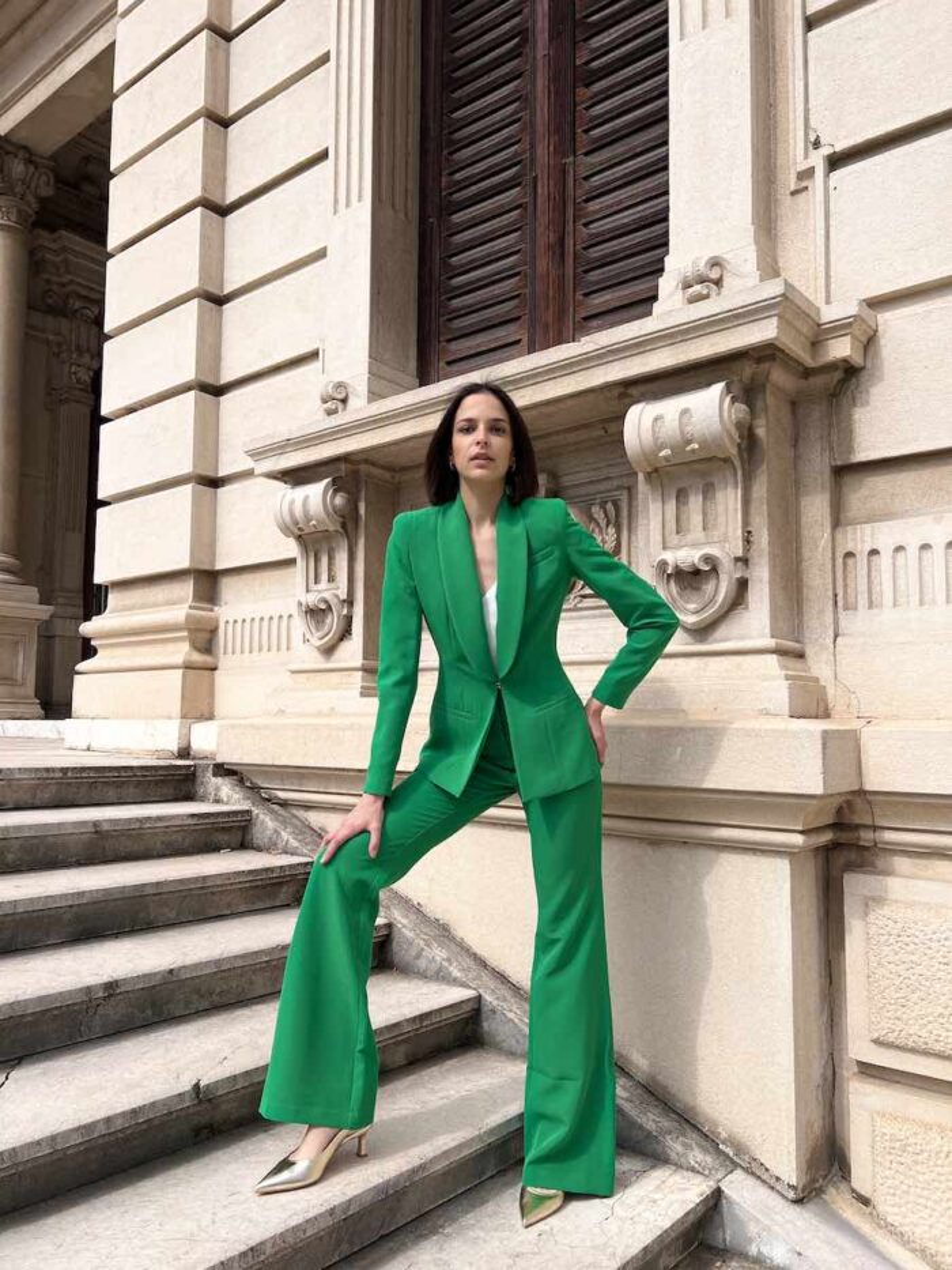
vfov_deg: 67.3
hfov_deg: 53.1
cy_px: 635
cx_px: 476
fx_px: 953
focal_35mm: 26
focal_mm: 5.7
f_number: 1.5
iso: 50
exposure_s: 1/5076
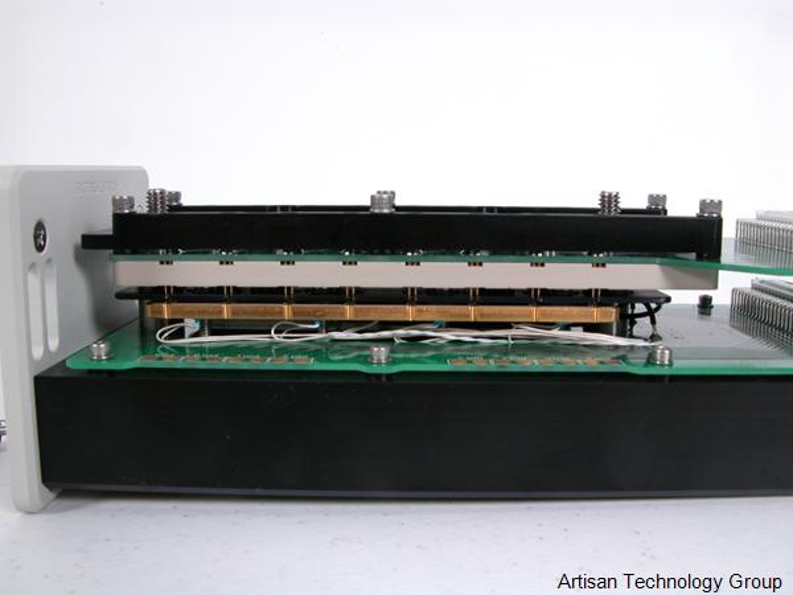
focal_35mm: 35
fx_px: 802
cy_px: 298
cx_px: 396
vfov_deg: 40.7
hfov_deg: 52.6
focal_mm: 8.9
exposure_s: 1/1000
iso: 100
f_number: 8
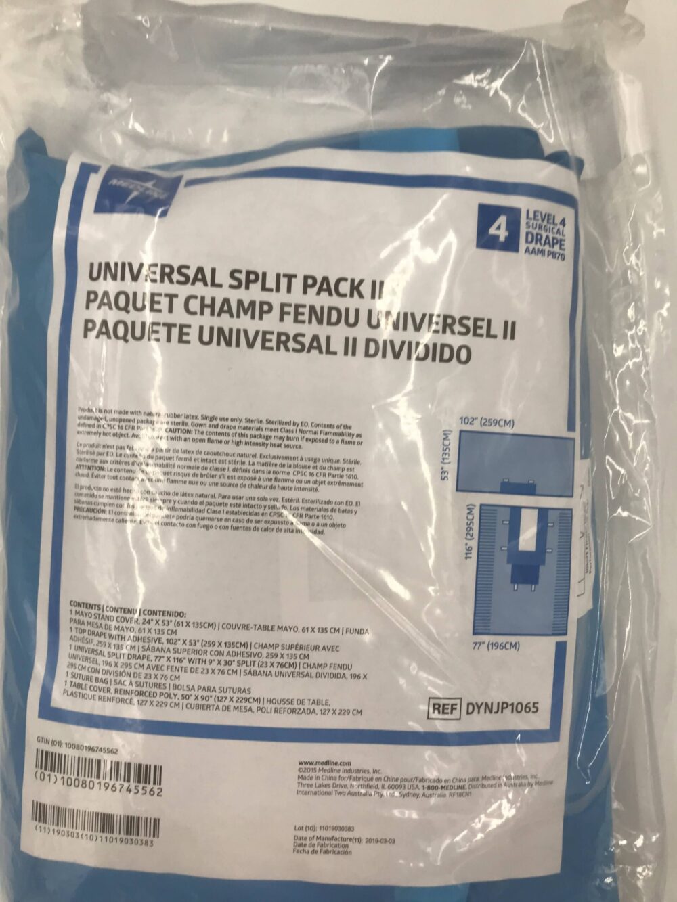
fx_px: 730
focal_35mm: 28
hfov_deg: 49.8
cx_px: 338
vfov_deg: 63.4
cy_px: 451
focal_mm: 3.99
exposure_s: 1/60
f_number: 1.8
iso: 25
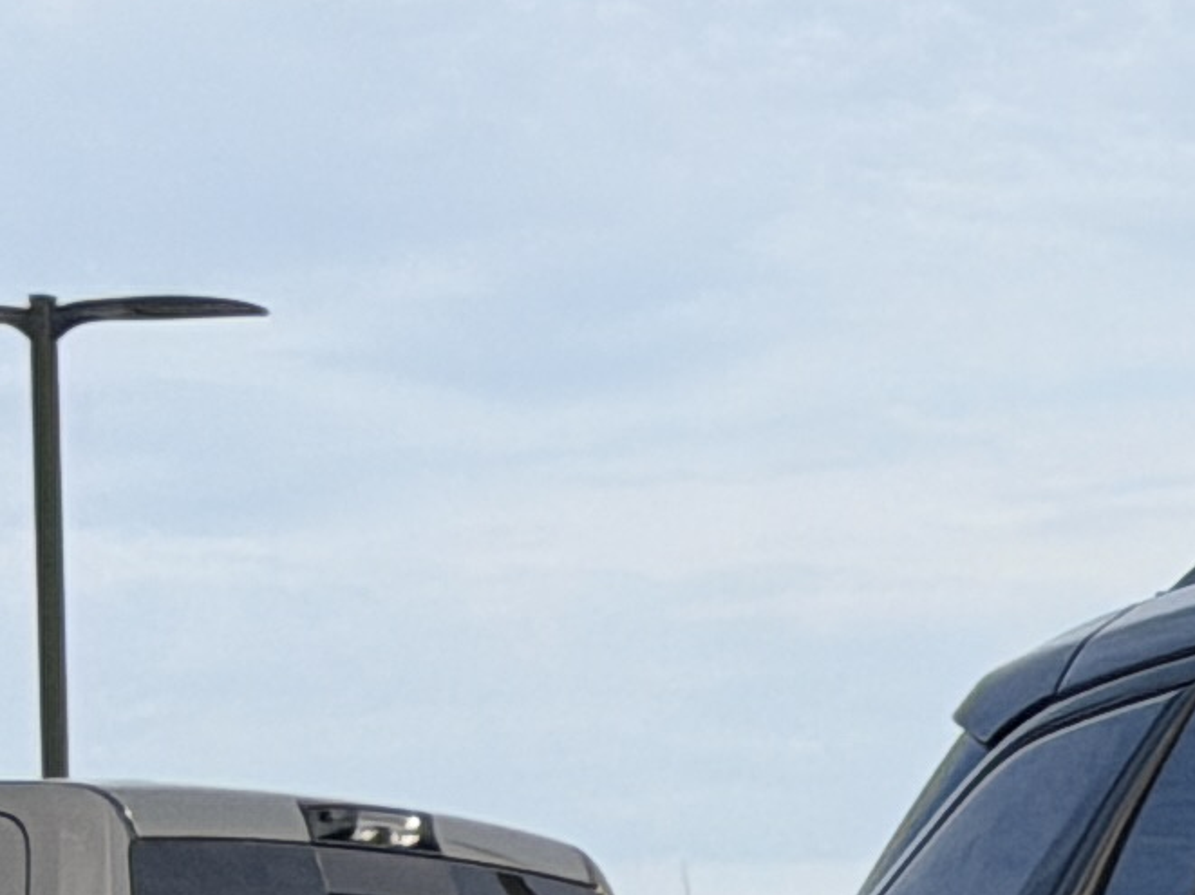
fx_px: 10109
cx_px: 3370
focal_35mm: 293
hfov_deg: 6.3
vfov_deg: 5.0
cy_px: 1730
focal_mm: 6.76
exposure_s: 1/4878
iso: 64
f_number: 1.78
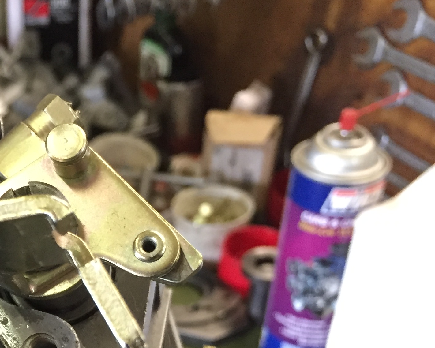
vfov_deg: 22.7
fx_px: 837
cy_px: 334
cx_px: -44
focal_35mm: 65
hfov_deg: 26.8
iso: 250
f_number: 2.2
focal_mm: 4.15
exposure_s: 1/30
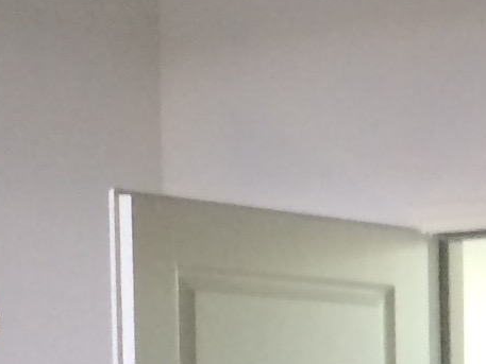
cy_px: 656
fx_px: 2907
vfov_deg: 7.0
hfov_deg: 8.9
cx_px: 1025
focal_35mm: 207
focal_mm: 4.15
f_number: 2.2
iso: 125
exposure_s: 1/33
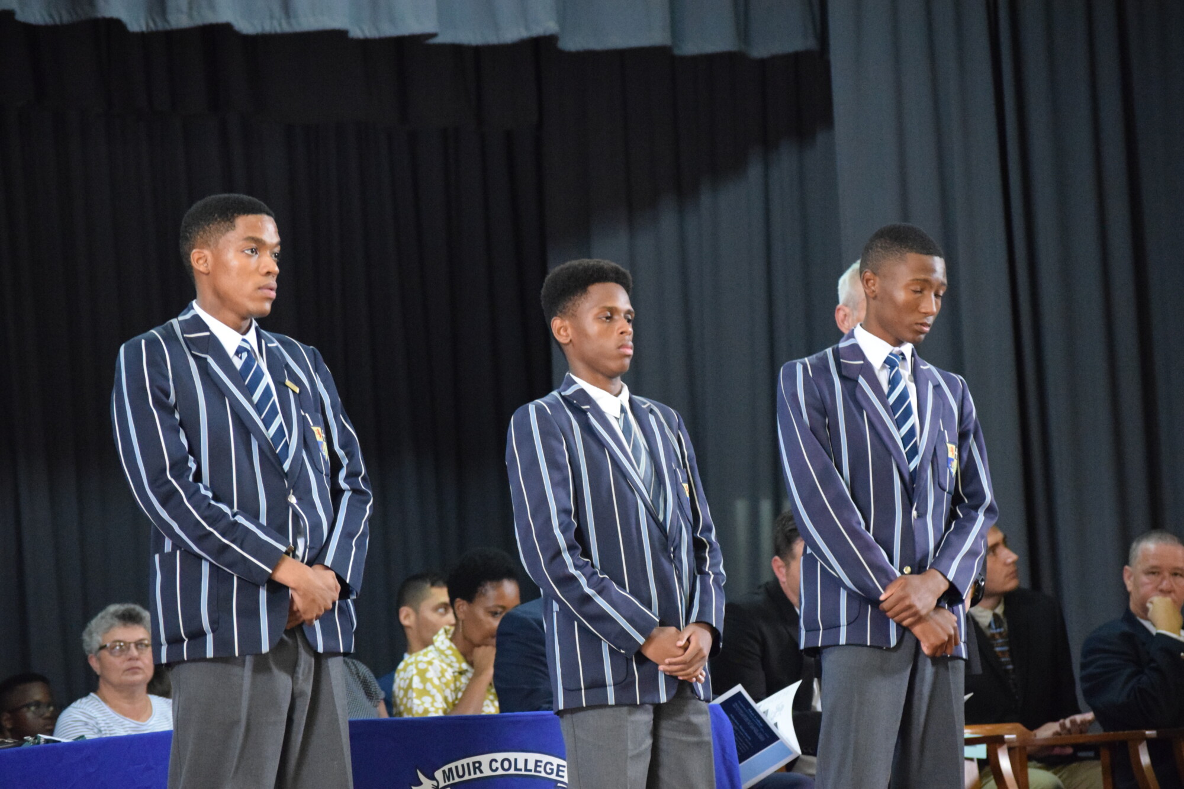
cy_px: 394
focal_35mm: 153
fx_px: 5031
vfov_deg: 9.0
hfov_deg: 13.4
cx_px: 592
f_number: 4.5
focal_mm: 102
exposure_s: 1/100
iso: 6400
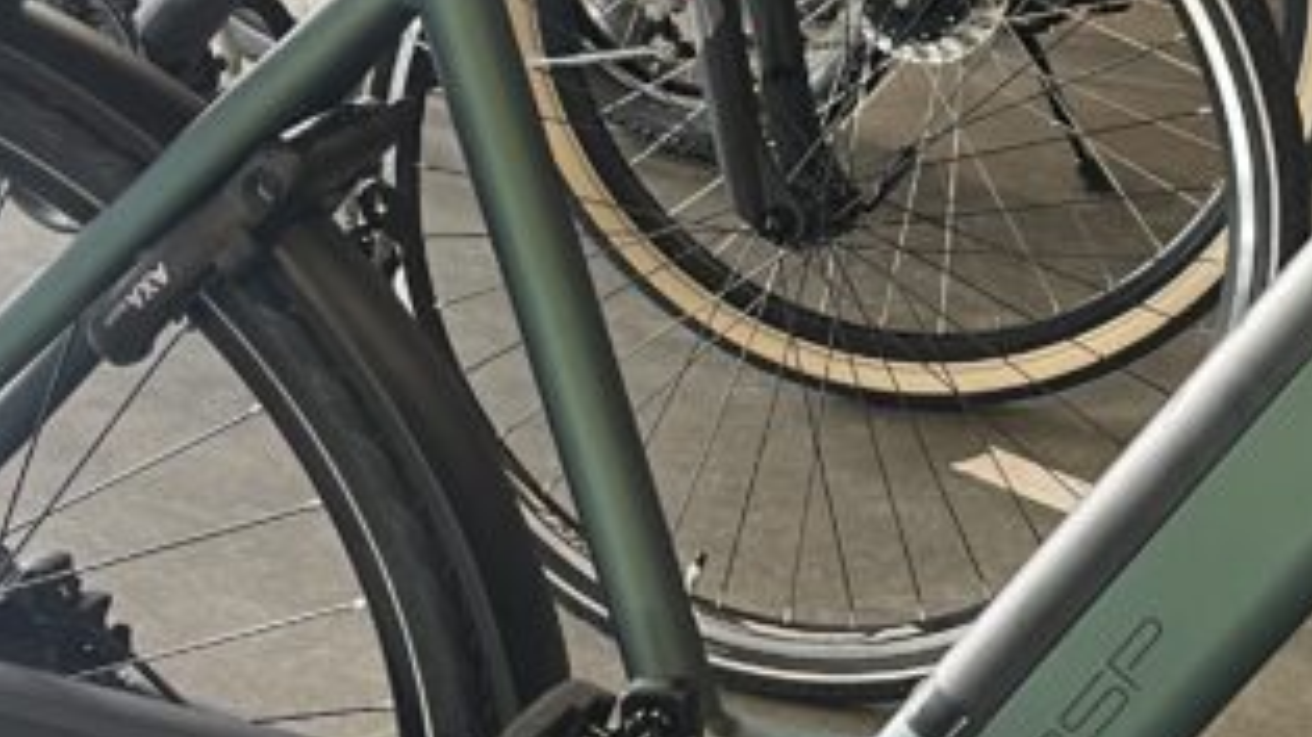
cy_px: 362
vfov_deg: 13.1
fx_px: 3200
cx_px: 1162
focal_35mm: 92
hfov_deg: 22.6
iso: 125
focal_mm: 5.1
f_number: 1.6
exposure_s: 1/96
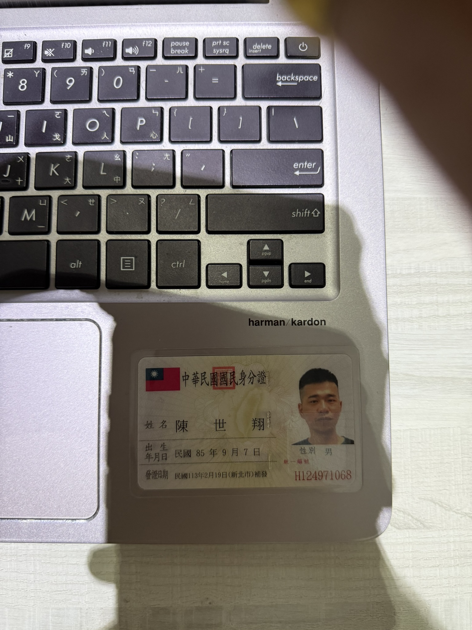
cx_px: 236
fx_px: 436
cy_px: 315
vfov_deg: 71.6
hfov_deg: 56.8
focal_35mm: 24
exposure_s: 1/50
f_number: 1.78
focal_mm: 6.76
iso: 320
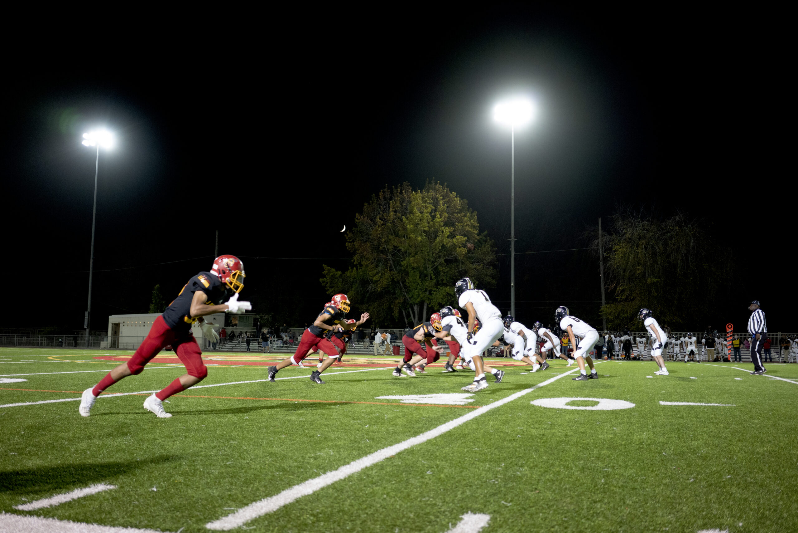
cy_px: 266
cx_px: 399
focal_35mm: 35
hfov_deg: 54.4
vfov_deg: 37.9
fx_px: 776
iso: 2500
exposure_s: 1/160
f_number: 2.8
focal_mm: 35
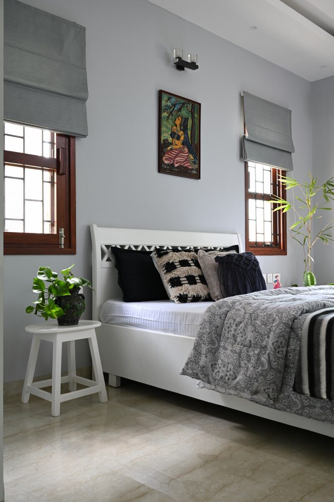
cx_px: 167
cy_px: 251
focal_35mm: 34
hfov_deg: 38.8
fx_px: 474
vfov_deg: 55.8
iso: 100
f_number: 9
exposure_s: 1/1.3
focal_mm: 34
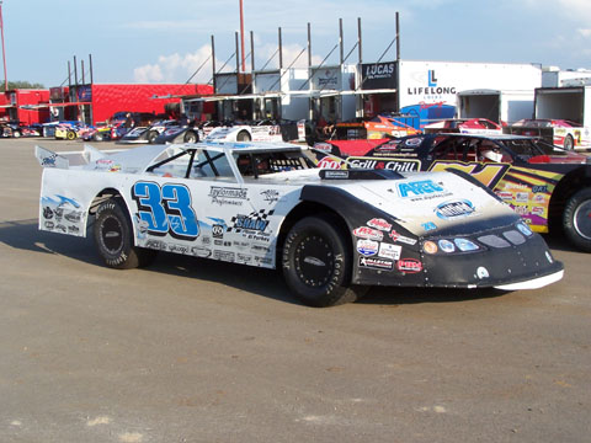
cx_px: 296
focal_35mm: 51
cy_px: 222
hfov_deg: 37.5
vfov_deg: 28.6
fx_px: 871
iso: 80
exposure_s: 1/500
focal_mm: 8.5
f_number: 4
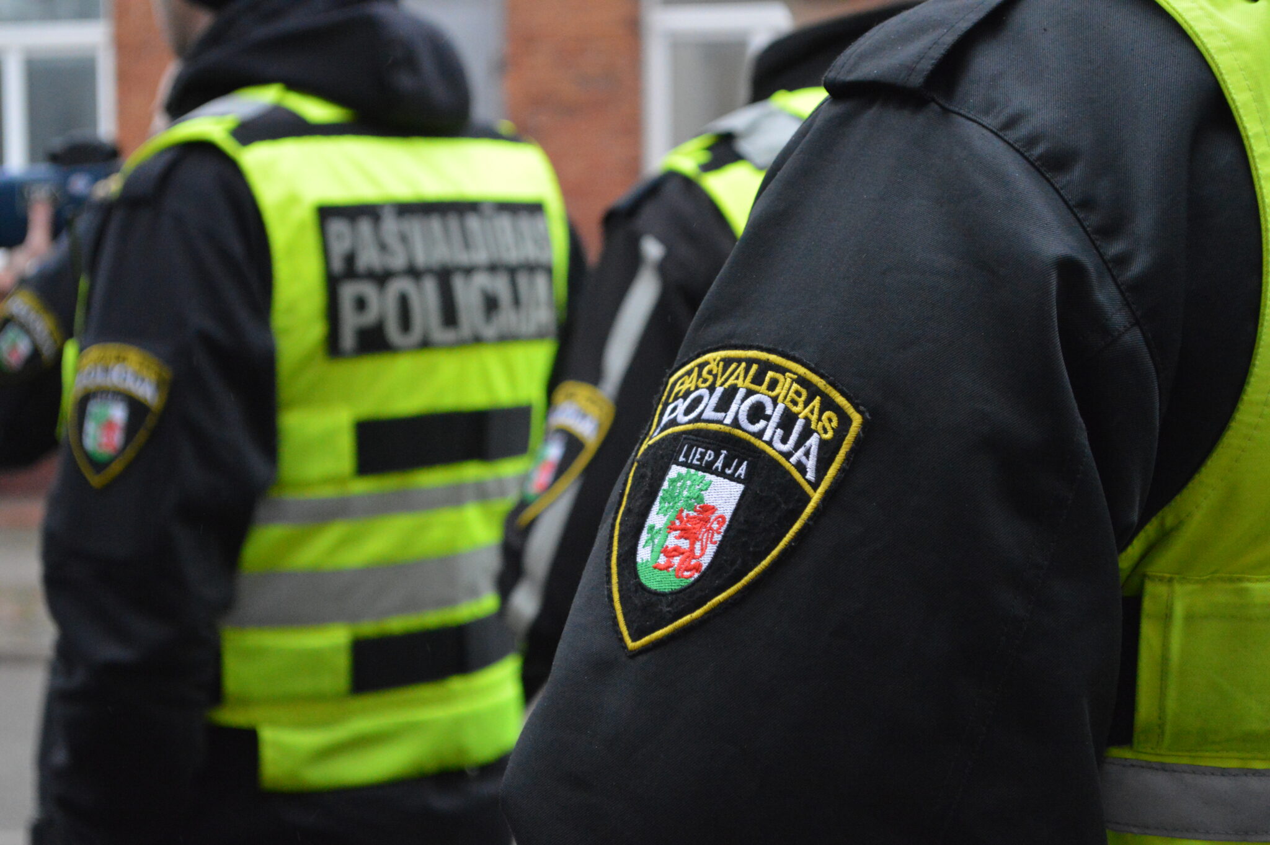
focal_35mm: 82
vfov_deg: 16.5
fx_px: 2908
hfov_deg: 24.6
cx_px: 635
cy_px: 422
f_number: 5.6
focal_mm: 55
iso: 3200
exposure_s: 1/320
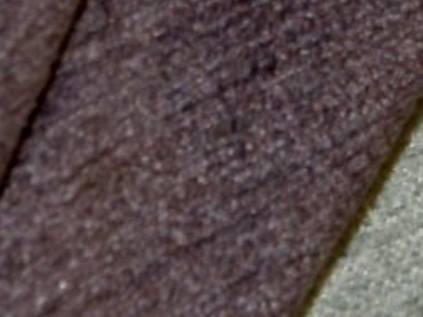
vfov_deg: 3.0
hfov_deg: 4.0
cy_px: 74
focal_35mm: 489
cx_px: 492
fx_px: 5973
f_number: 5.4
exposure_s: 1/50
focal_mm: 21.5
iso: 400
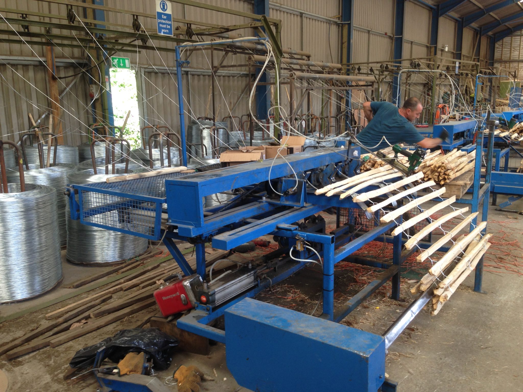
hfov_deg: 55.4
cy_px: 196
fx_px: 499
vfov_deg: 42.9
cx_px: 262
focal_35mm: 33
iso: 50
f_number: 2.4
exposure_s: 1/40
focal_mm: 4.12
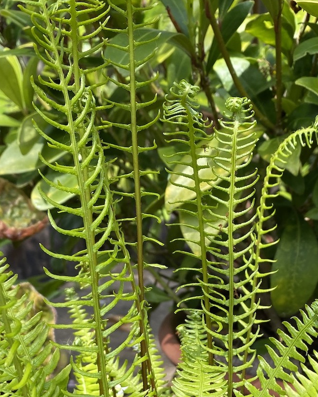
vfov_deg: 34.5
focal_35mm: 51
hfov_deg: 29.7
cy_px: 362
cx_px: 148
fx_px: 600
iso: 32
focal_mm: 4.25
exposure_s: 1/884
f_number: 1.8
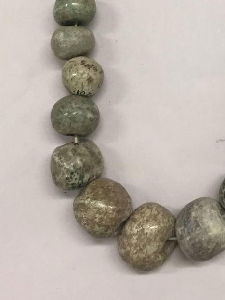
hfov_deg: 21.3
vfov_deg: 27.5
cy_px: 9
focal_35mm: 67
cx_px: 218
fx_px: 581
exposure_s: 1/30
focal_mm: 4.15
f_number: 2.2
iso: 100
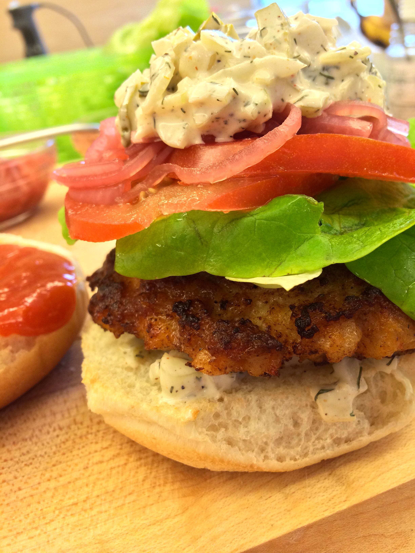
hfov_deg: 46.8
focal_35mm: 30
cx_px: 208
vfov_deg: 60.0
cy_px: 276
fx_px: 480
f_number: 2.2
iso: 100
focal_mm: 4.12
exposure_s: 1/30
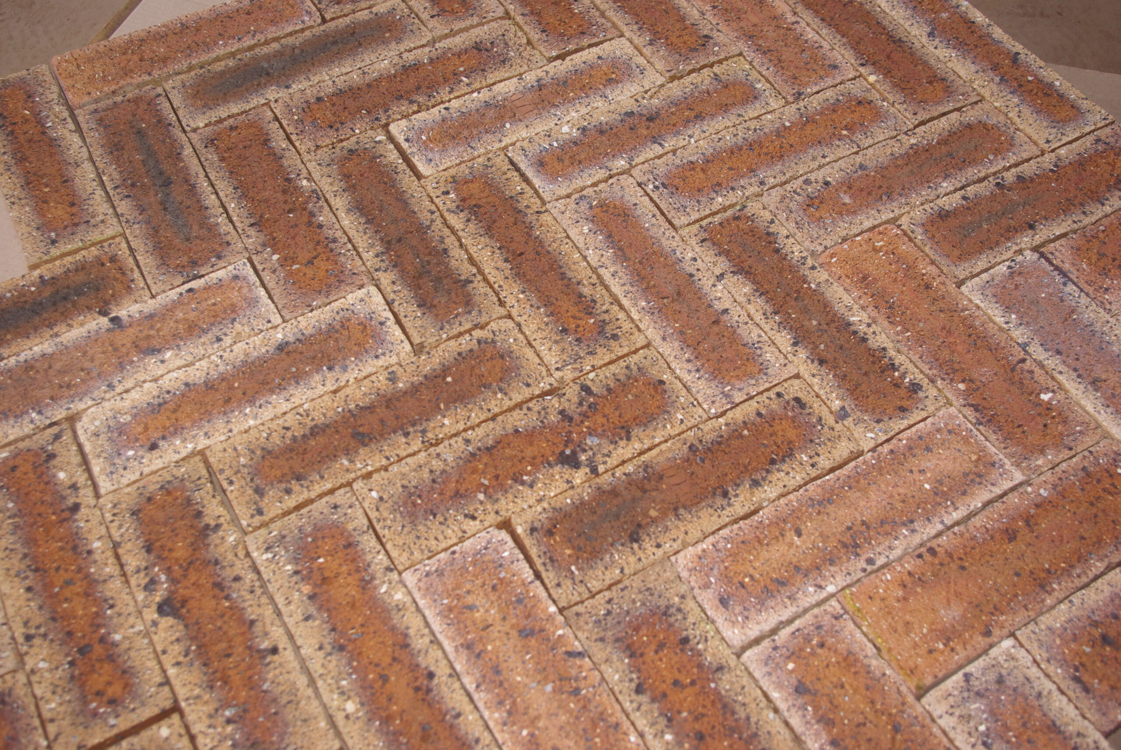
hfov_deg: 49.1
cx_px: 560
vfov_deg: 34.0
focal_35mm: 39
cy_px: 375
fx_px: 1228
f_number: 4.5
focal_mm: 26.25
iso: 200
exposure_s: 1/60
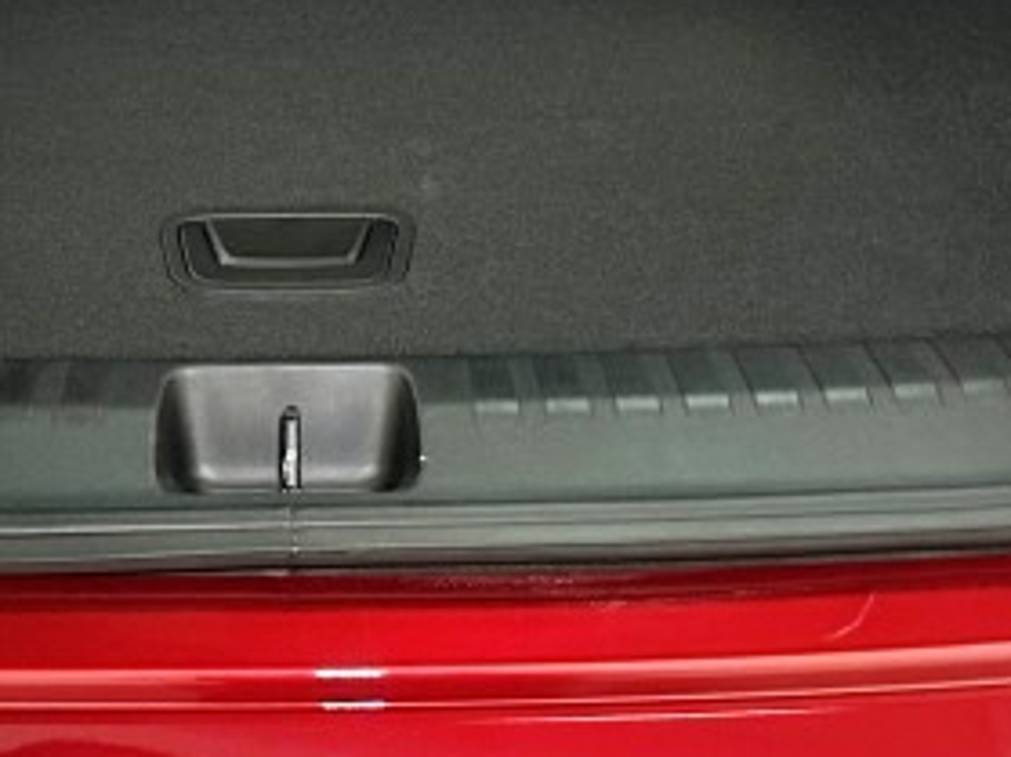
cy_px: -221
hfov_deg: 22.1
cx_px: 283
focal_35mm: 88
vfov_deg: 15.9
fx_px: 2569
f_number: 1.78
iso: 1000
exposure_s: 1/30
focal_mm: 6.86
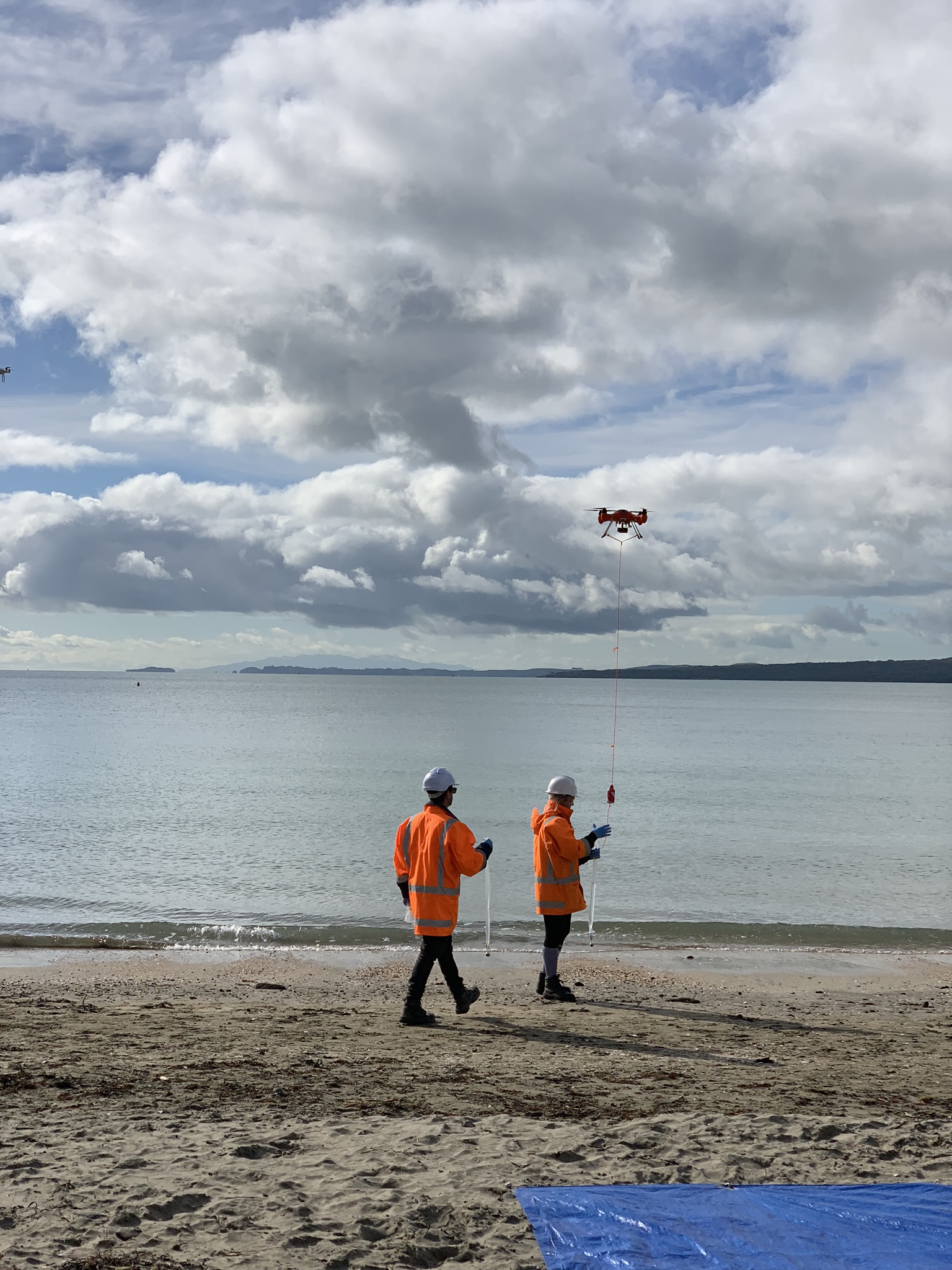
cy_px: 635
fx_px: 1907
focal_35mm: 52
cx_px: 476
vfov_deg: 36.8
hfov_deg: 28.0
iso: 16
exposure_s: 1/2994
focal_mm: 6
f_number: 2.4
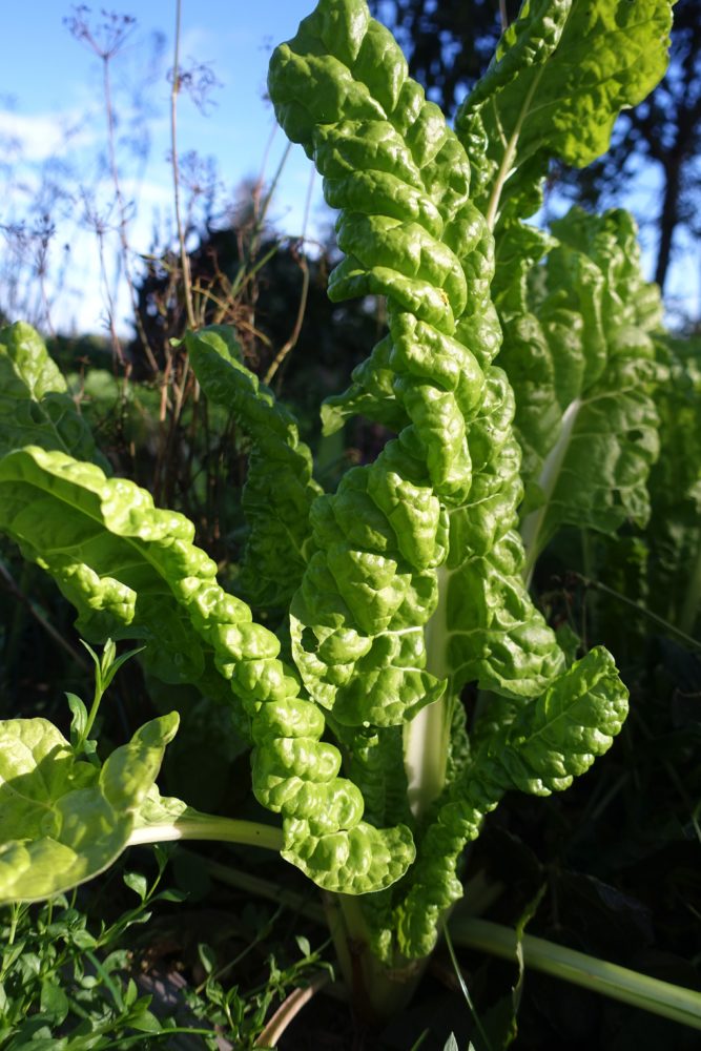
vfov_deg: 73.7
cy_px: 526
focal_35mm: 24
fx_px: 701
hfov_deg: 53.1
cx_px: 350
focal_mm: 8.8
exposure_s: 1/80
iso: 125
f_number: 2.8
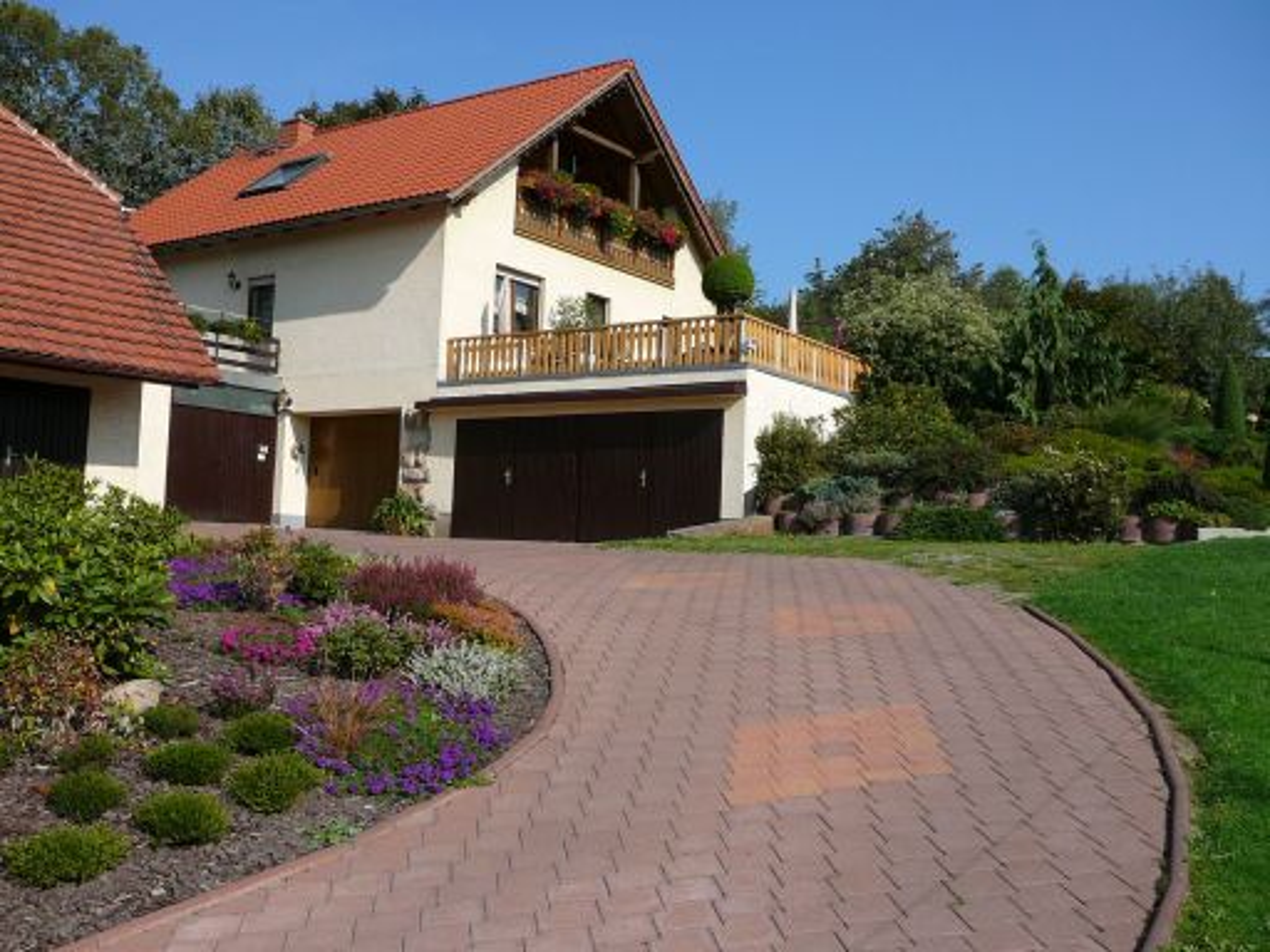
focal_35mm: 35
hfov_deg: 52.6
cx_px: 635
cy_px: 476
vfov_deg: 40.7
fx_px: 1284
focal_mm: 5.2
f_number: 5
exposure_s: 1/640
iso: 80
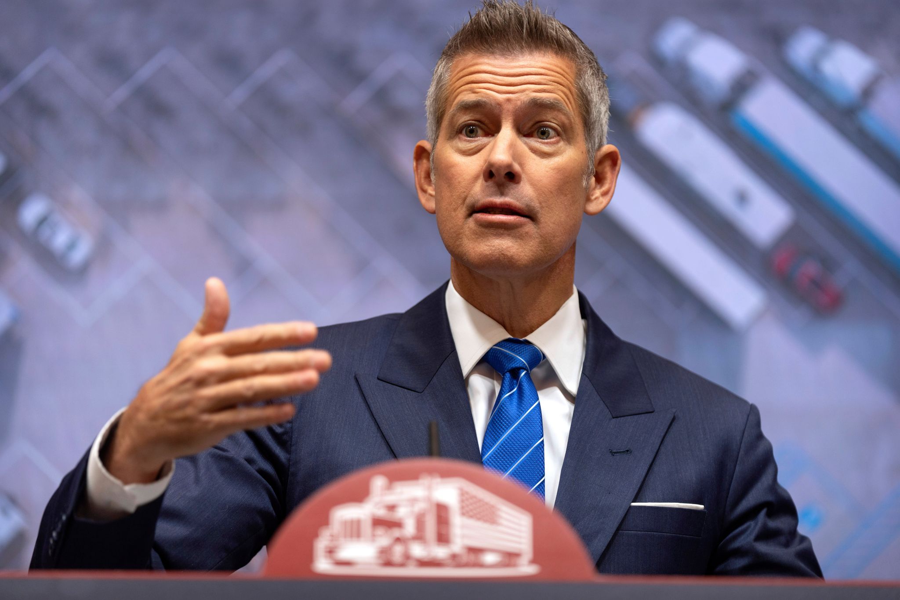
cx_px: 450
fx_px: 4324
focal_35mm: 173
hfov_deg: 11.9
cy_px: 300
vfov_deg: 7.9
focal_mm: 173
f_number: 2.8
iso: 800
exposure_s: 1/200
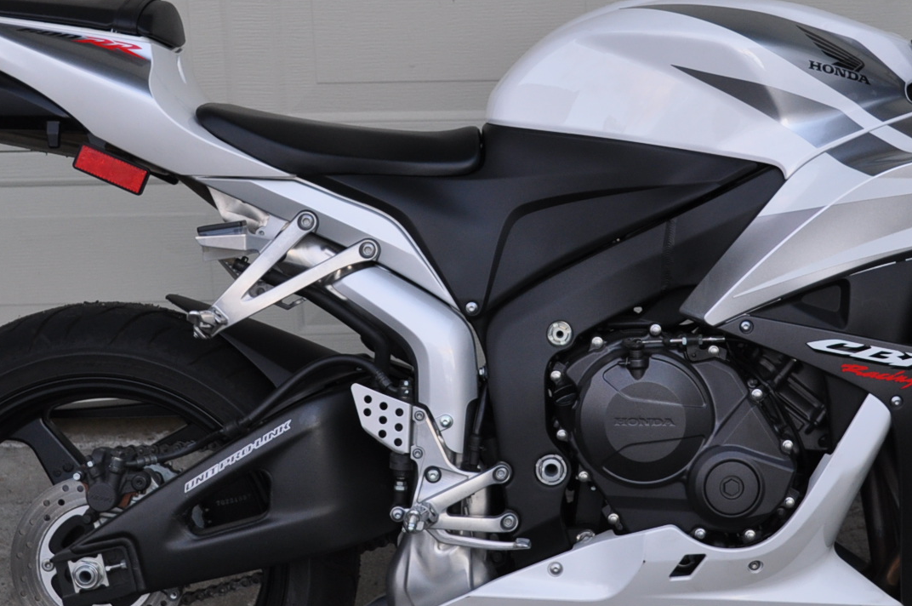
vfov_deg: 16.2
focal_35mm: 84
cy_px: 274
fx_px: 2125
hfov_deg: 24.1
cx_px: 579
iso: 400
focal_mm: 28
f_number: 4.5
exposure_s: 1/80
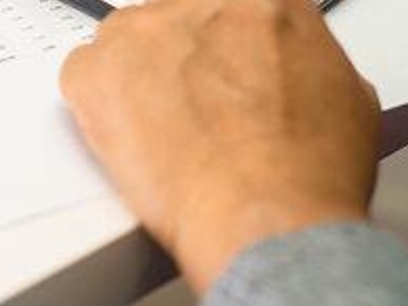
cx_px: -123
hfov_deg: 12.9
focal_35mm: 148
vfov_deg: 9.8
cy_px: -86
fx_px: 1743
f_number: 2.5
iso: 100
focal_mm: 50
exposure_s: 1/60
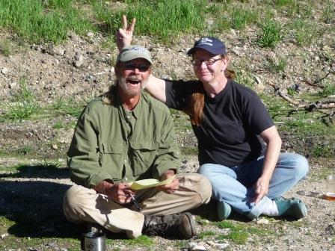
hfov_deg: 20.2
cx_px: 168
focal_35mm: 97
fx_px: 939
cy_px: 126
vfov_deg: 15.2
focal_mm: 9.8
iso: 100
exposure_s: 1/500
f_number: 4.4
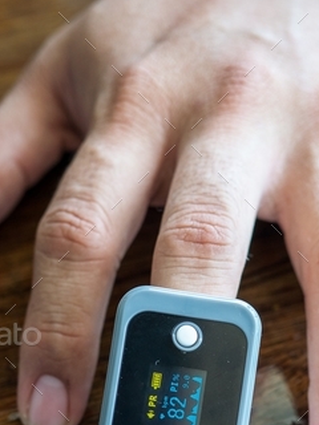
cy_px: 326
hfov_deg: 11.1
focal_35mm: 133
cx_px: 177
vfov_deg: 14.8
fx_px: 1634
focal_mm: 50
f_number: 4
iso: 200
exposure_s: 1/60
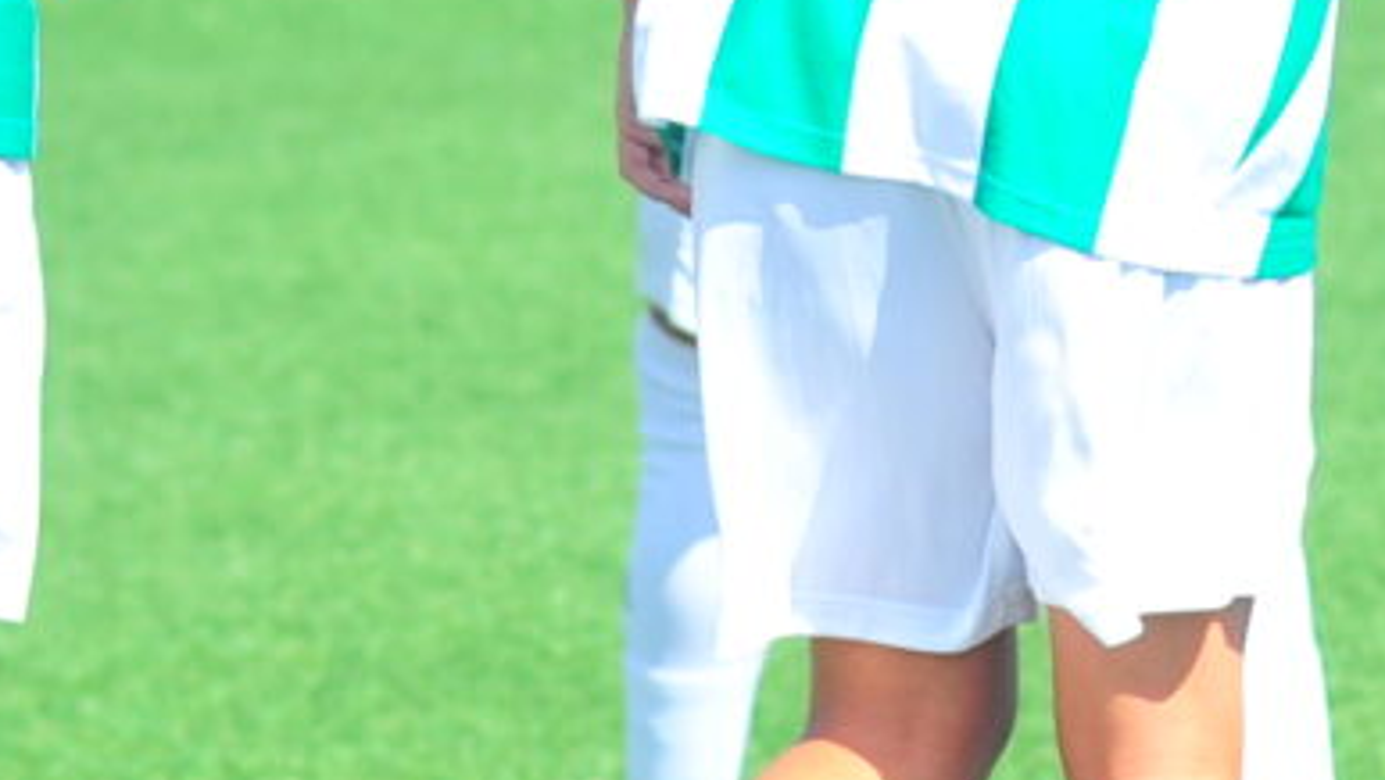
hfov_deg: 3.5
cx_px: 1908
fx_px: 22814
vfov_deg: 2.0
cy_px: -478
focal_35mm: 621
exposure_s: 1/1000
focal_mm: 112
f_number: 5.6
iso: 250
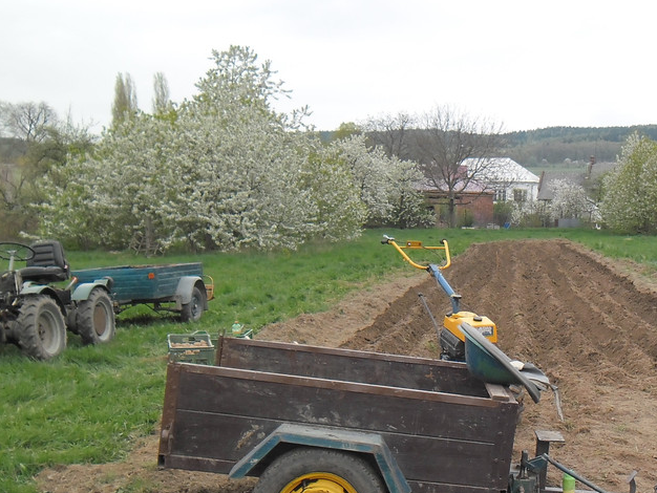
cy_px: 330
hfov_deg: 39.9
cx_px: 505
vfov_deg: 31.3
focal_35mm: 46
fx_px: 873
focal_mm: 4.9
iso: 80
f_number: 3.5
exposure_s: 1/94
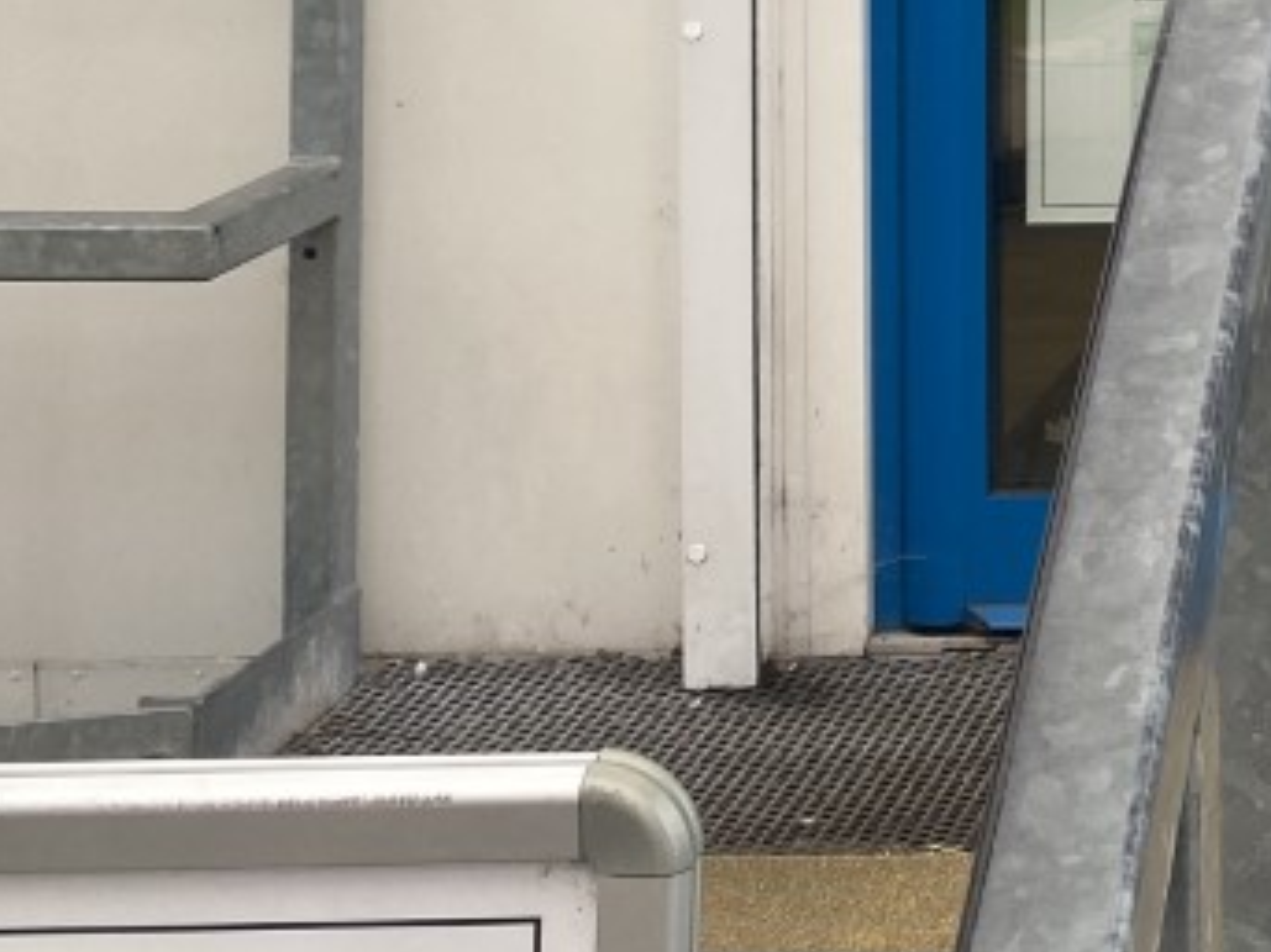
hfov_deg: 19.2
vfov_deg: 15.0
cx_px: 1845
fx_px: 3340
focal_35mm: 91
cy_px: -507
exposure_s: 1/415
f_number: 1.8
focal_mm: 4.25
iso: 32
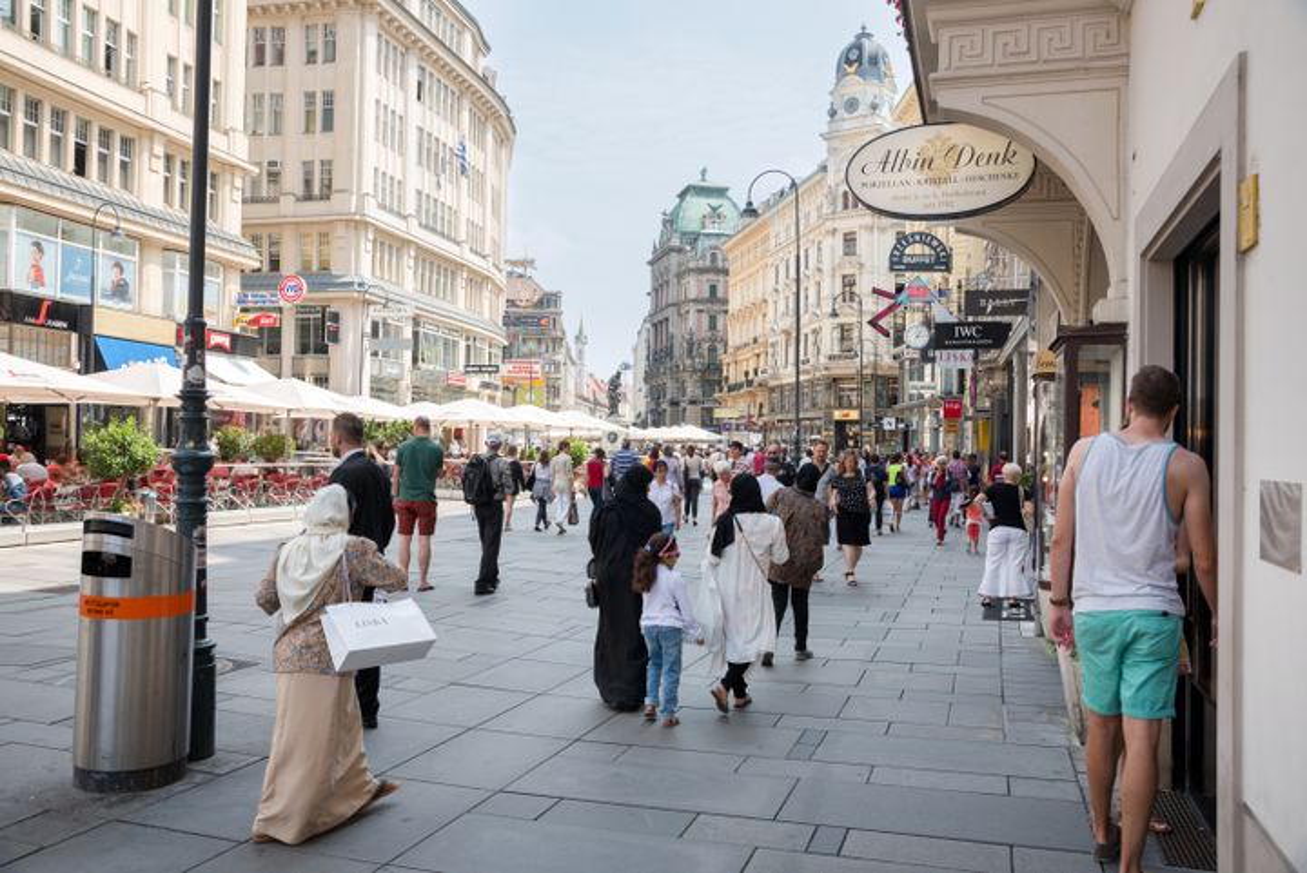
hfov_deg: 61.9
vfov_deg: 43.7
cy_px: 436
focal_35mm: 30
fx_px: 1090
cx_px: 654
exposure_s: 1/160
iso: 100
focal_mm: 30
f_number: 6.3
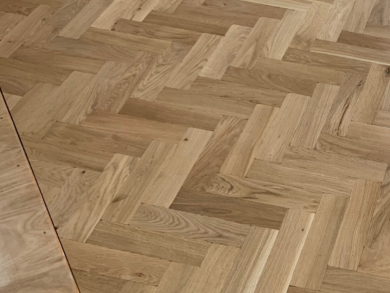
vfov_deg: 24.4
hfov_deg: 29.5
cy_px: 110
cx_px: 410
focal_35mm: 60
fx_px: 676
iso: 50
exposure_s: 1/121
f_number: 1.8
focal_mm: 4.25
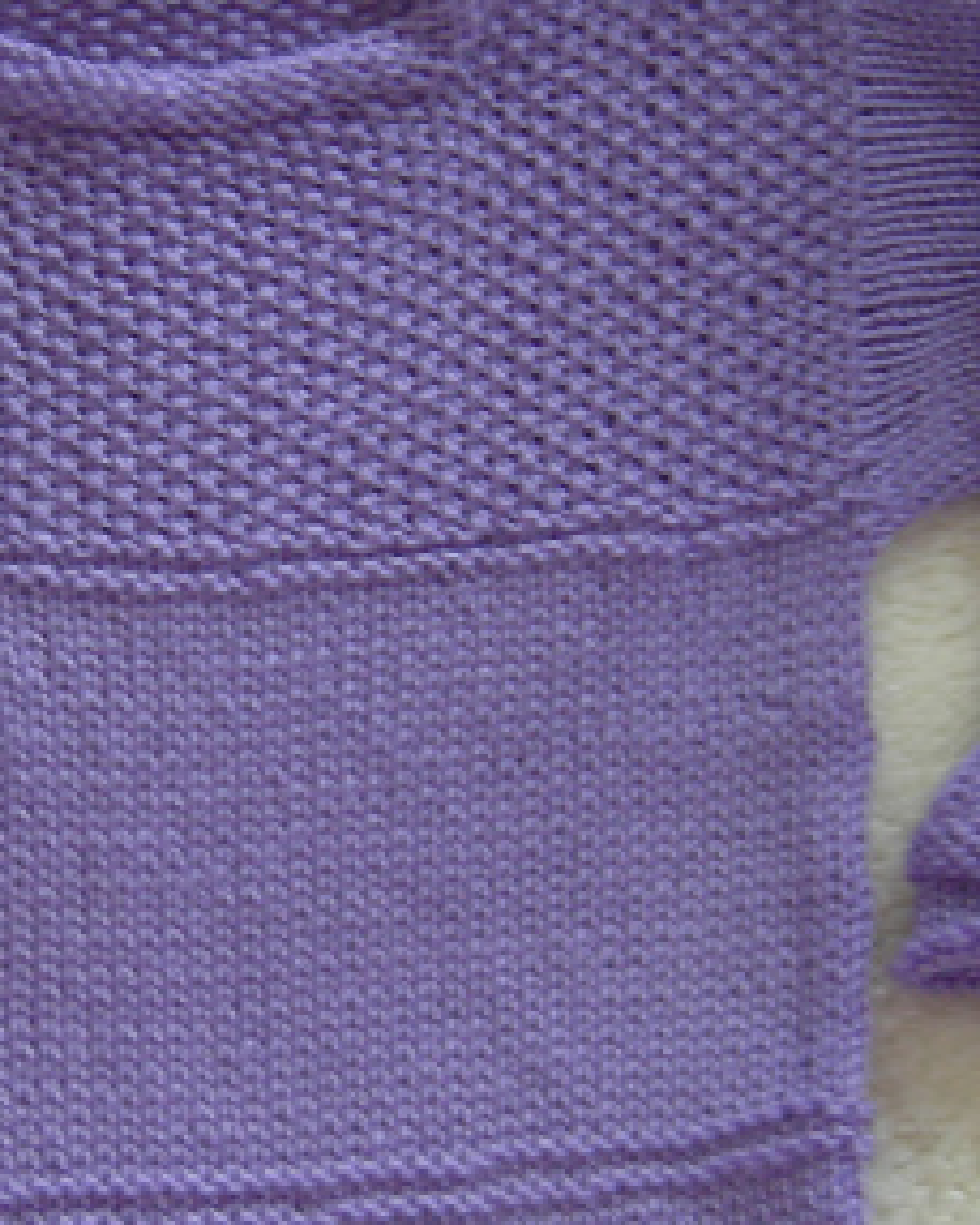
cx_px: 158
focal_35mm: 83
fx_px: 3008
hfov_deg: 18.3
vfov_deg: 22.9
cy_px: 831
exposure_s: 1/9.1
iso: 64
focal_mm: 8
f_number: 2.8
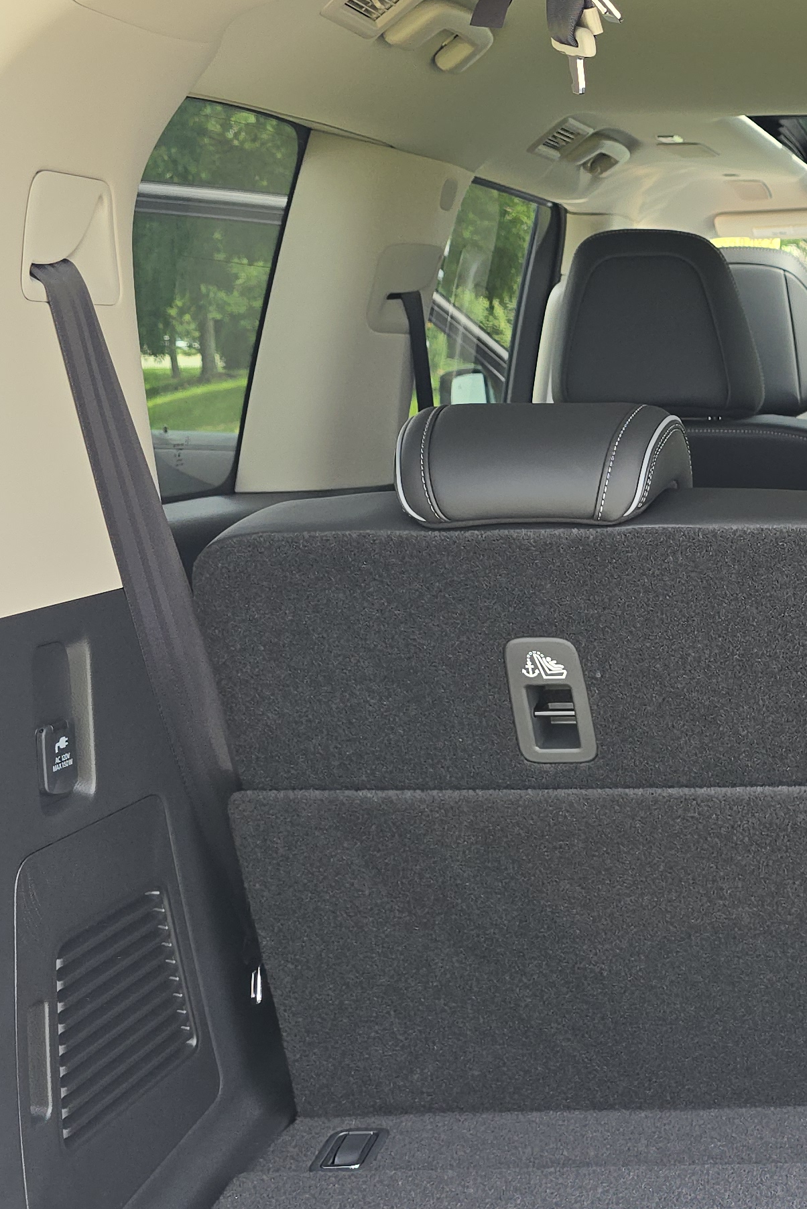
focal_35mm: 53
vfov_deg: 37.0
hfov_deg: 22.8
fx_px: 1781
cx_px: 1046
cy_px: 843
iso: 32
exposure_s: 1/180
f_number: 1.7
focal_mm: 6.3
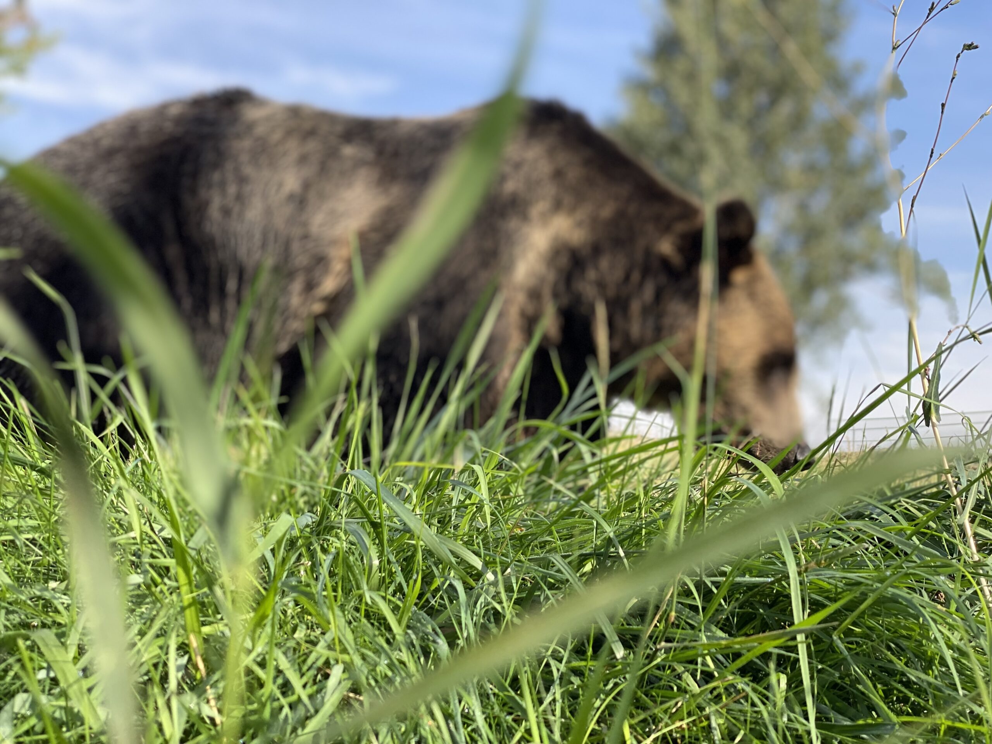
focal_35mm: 52
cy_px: 372
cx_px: 496
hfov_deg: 36.8
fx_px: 1490
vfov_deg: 28.0
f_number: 2
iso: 20
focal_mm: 6
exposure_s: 1/387
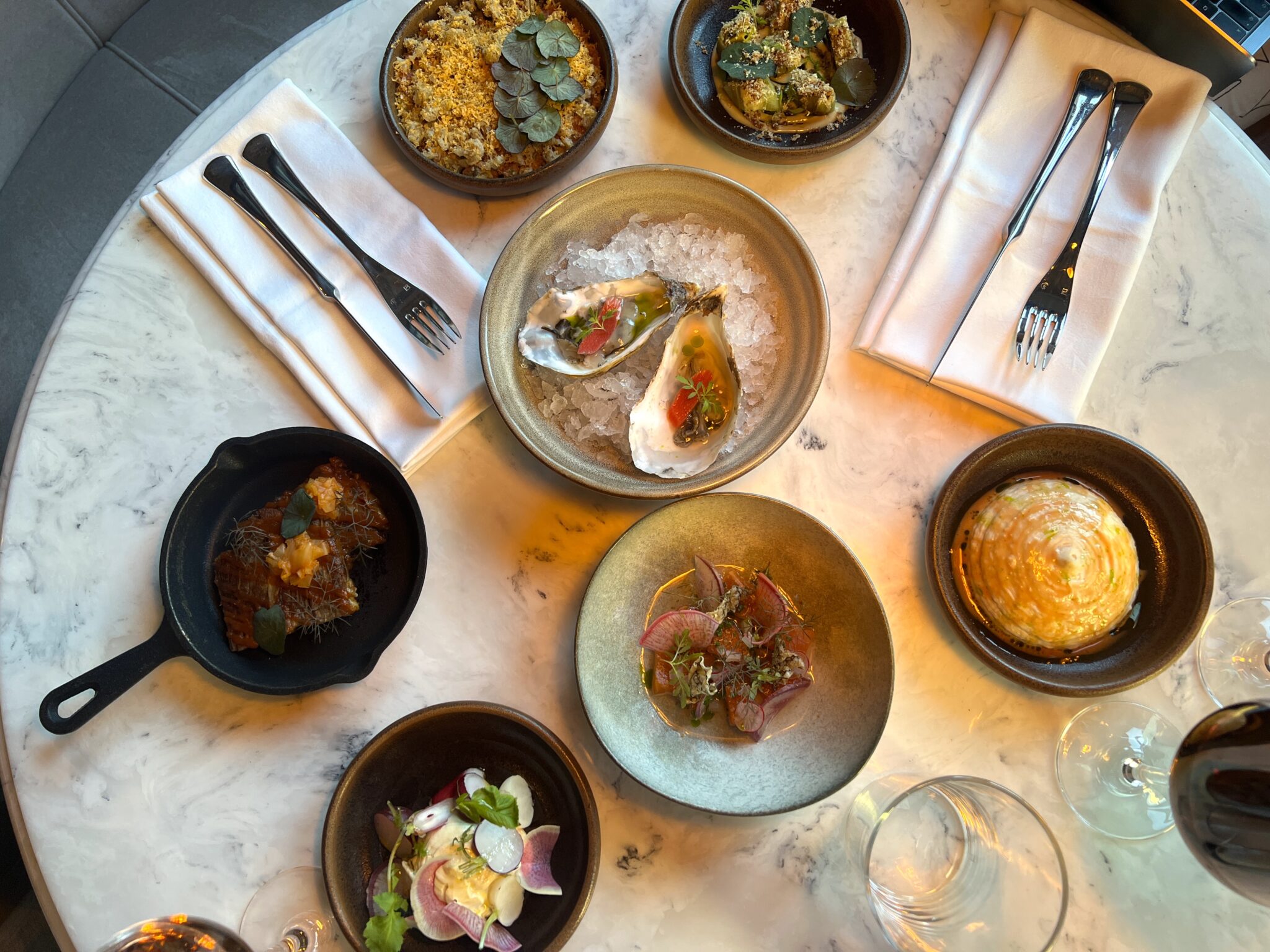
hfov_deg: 67.3
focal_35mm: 26
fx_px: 954
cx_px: 635
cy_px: 476
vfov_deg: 53.1
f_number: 1.5
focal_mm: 5.7
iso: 100
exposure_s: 1/100
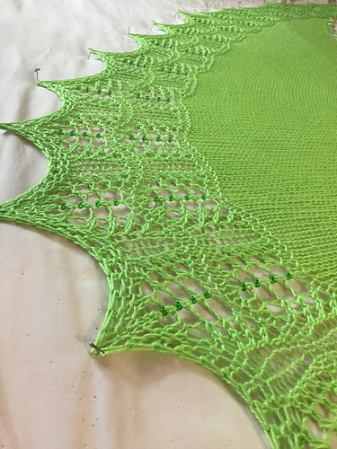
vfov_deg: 58.4
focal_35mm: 31
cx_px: 168
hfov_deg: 45.4
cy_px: 224
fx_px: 402
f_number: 2.4
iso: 125
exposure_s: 1/33
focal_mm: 3.3
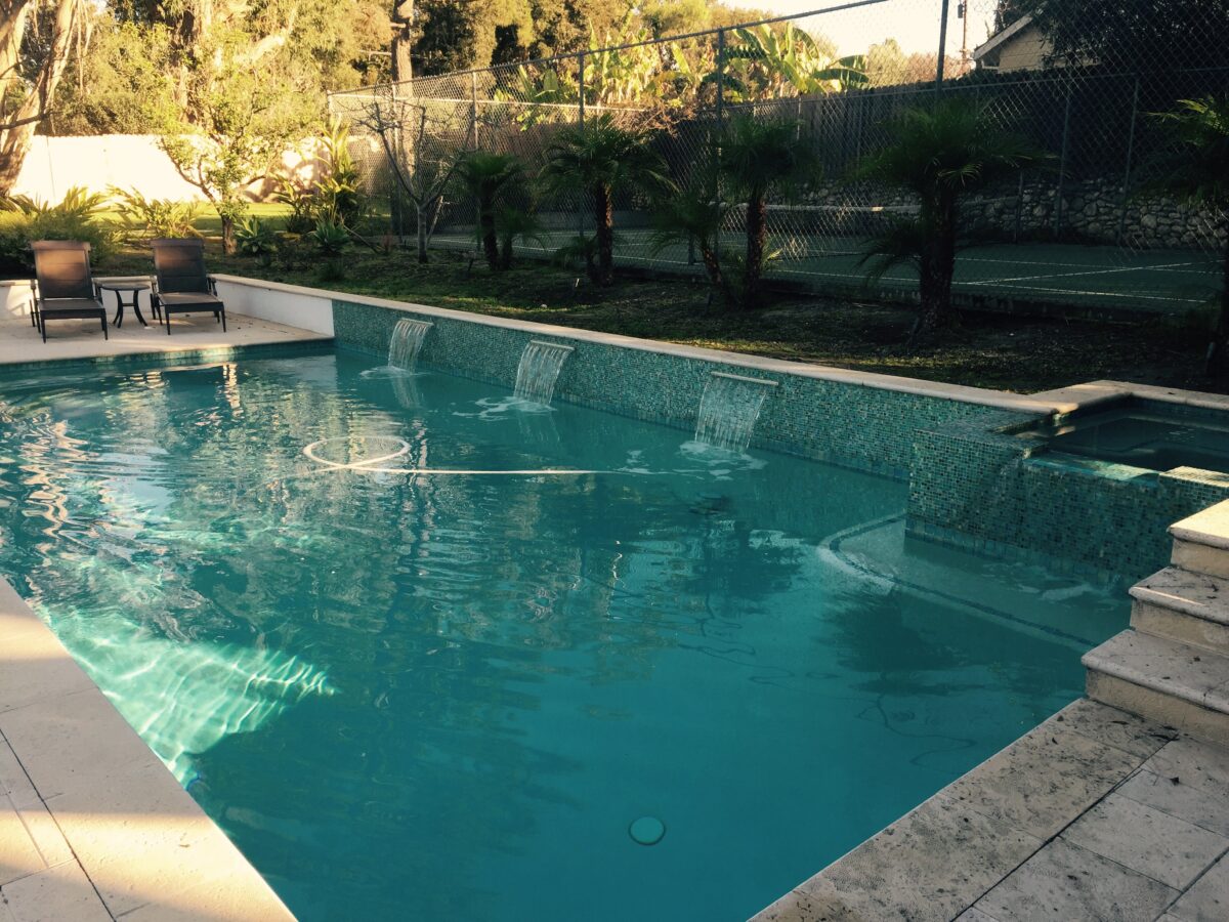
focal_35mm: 29
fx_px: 1030
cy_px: 461
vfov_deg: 48.2
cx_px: 614
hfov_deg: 61.7
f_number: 2.2
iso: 32
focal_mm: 4.15
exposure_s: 1/264
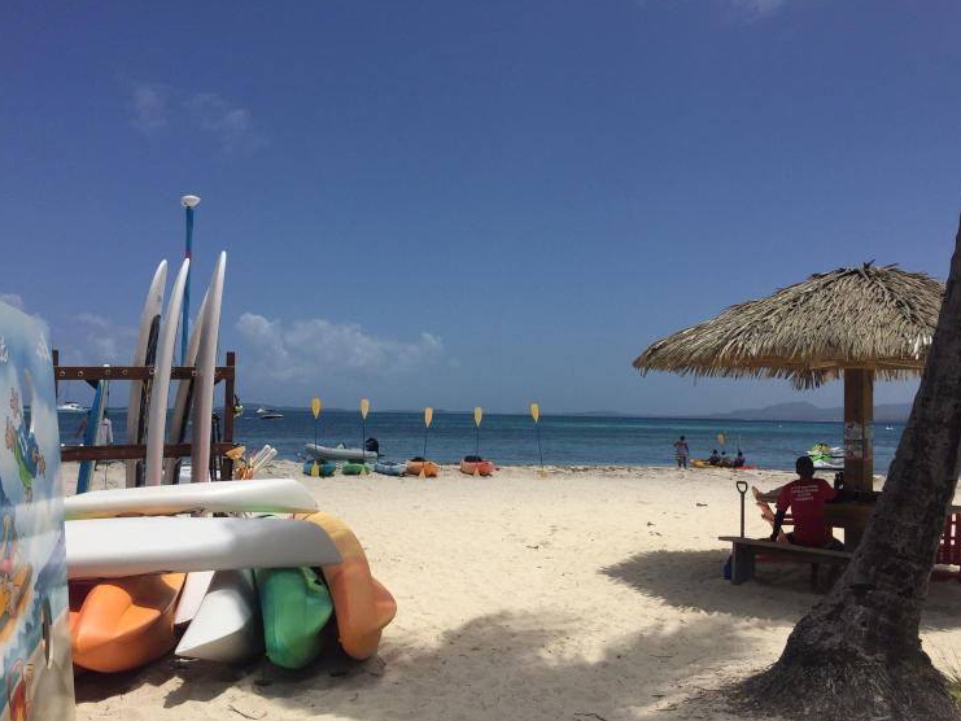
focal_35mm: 31
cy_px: 377
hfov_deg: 58.3
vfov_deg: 45.4
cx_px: 476
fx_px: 861
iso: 32
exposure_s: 1/9901
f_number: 2.2
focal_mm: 4.15
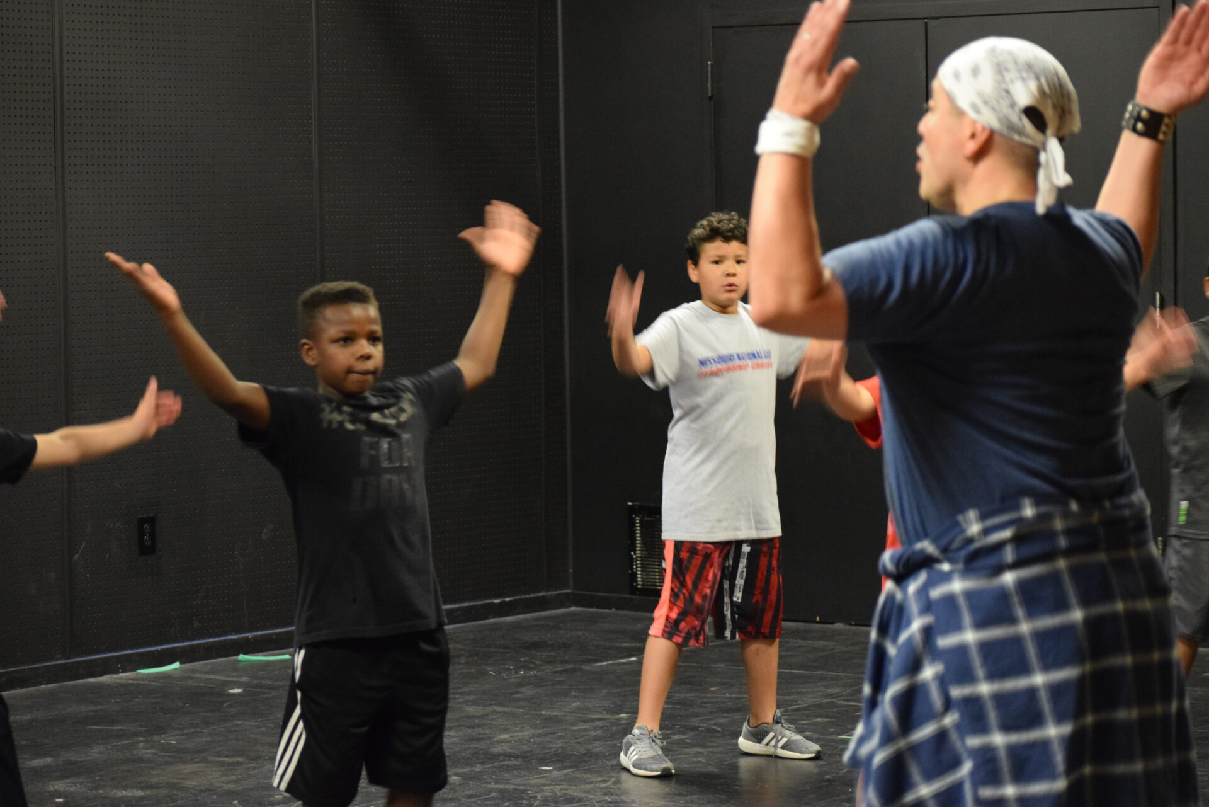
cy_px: 404
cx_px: 604
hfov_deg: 18.2
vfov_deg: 12.2
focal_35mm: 112
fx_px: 3779
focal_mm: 75
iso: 3200
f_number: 4.2
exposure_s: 1/30
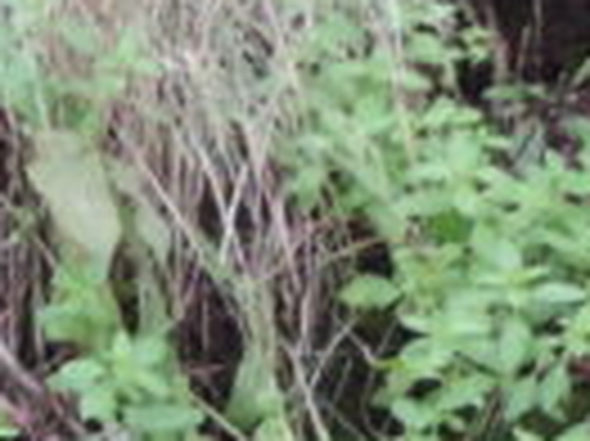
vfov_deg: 5.4
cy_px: 495
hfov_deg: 6.6
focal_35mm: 275
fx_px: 4683
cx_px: -1108
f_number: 3.5
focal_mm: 8.3
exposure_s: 1/25
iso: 400
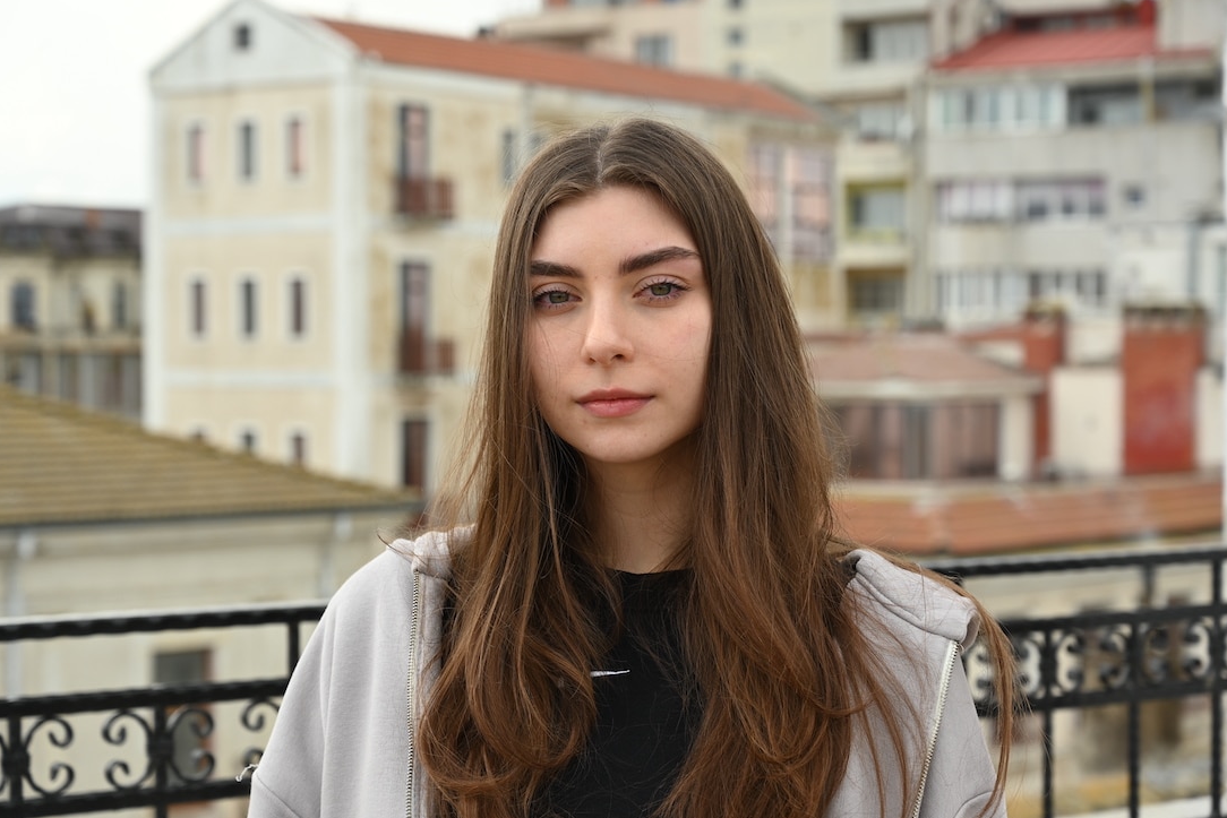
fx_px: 2420
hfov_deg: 28.4
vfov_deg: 19.2
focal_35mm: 71
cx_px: 620
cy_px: 407
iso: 100
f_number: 5.6
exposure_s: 1/250
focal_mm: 70
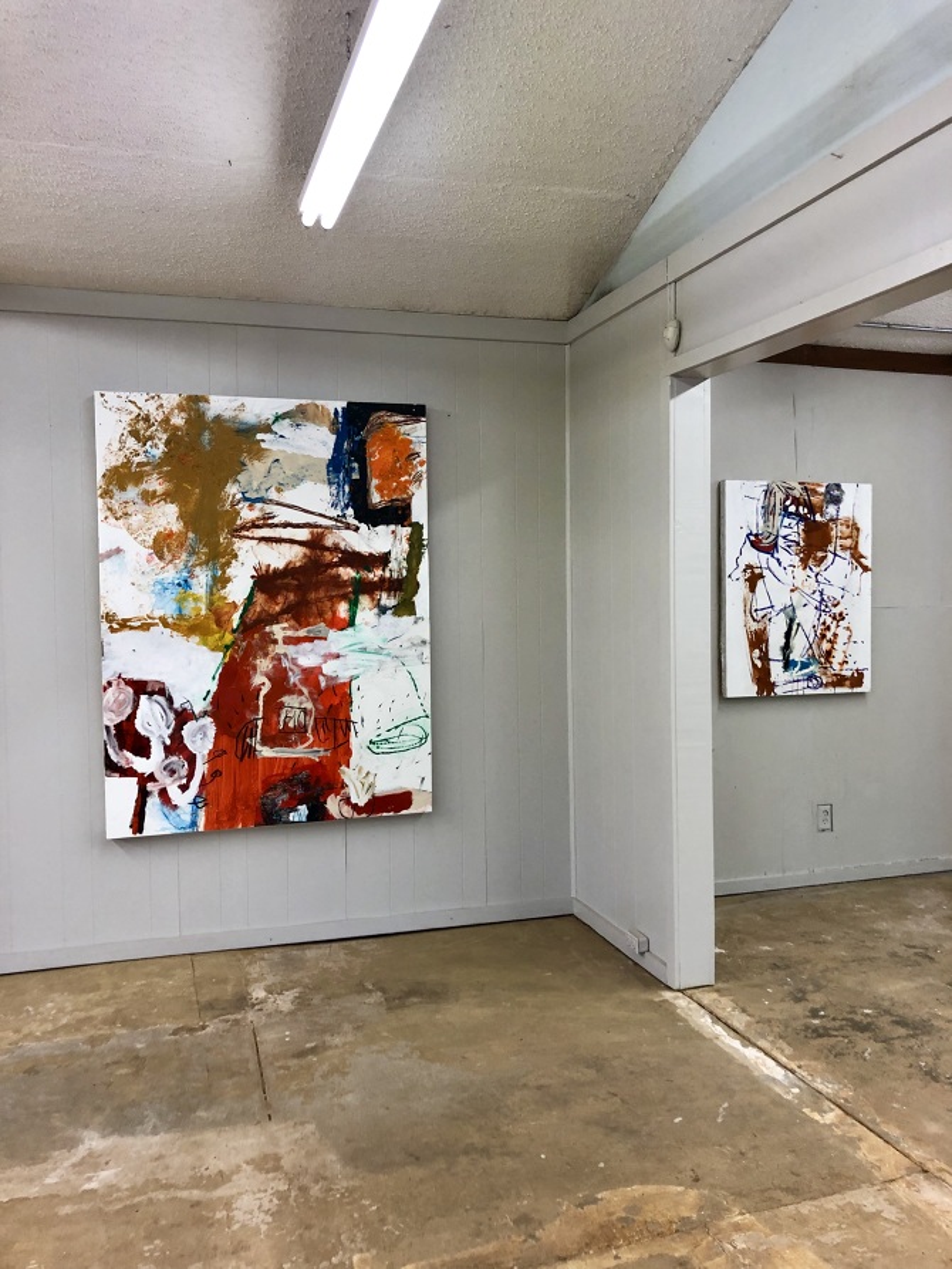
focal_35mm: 28
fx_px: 1026
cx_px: 476
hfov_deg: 49.8
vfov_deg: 63.4
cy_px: 634
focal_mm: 3.99
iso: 32
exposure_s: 1/30
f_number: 1.8
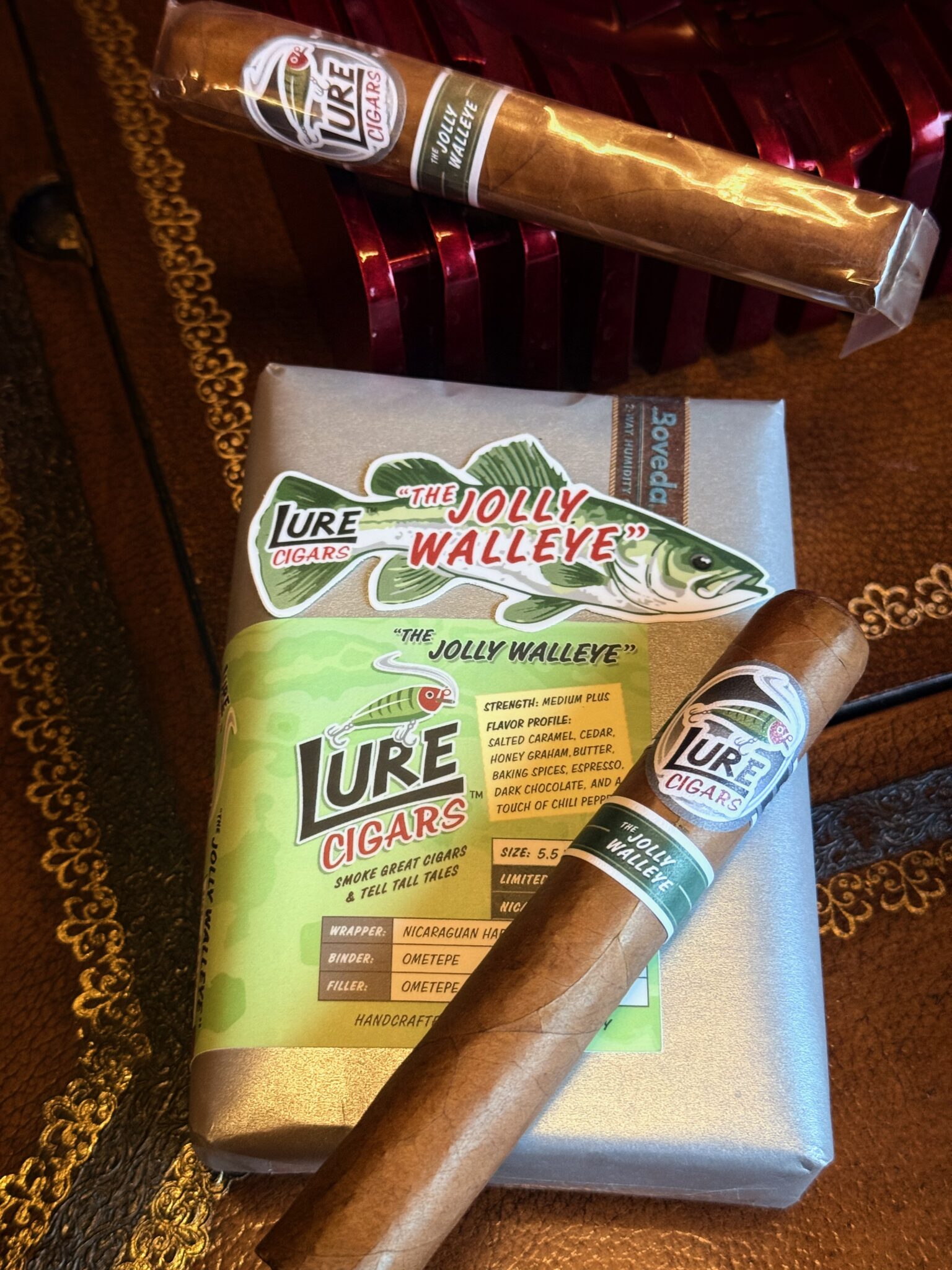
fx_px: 1760
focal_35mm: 48
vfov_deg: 39.7
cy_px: 635
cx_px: 476
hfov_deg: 30.3
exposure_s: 1/60
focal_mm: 6.76
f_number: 1.78
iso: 200
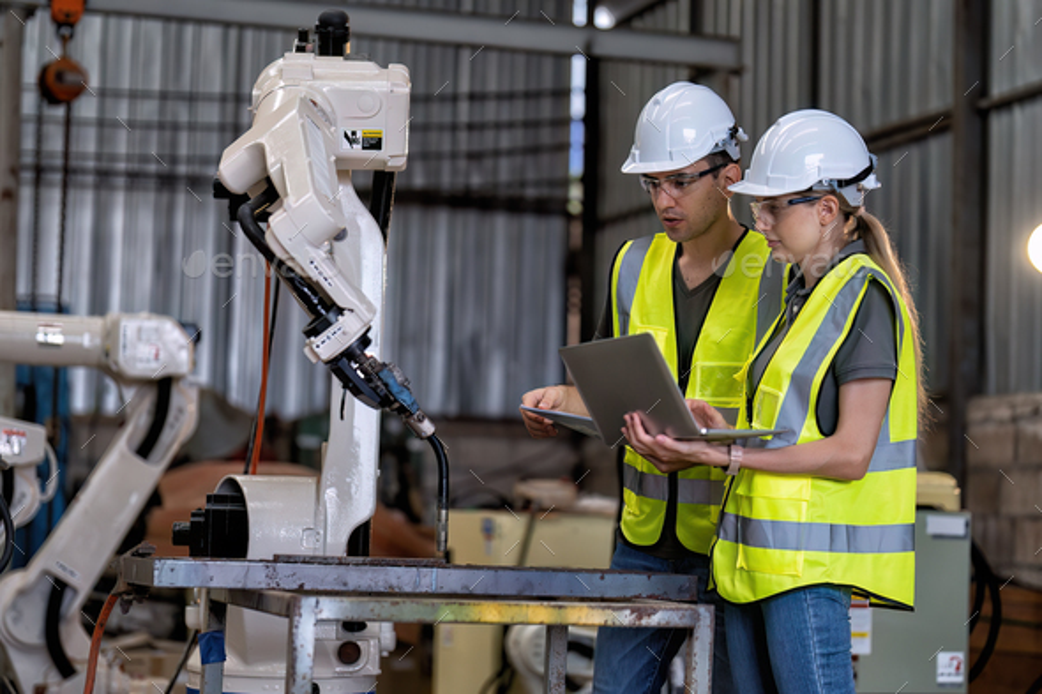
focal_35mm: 75
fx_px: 2170
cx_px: 521
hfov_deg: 27.0
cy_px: 347
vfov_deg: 18.2
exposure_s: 1/640
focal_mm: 50
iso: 100
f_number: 1.2
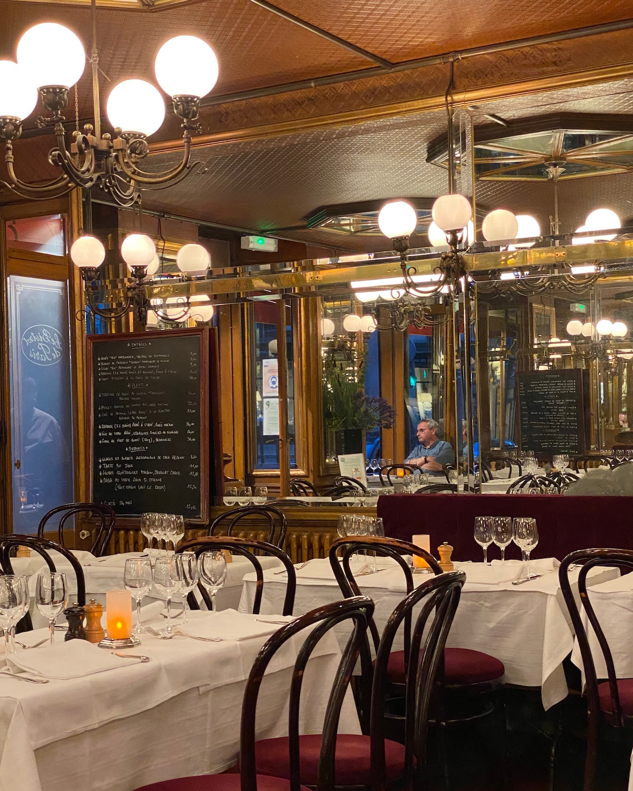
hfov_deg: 26.7
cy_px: 428
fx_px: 1335
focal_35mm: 57
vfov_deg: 33.0
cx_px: 324
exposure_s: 1/50
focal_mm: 6
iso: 200
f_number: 2
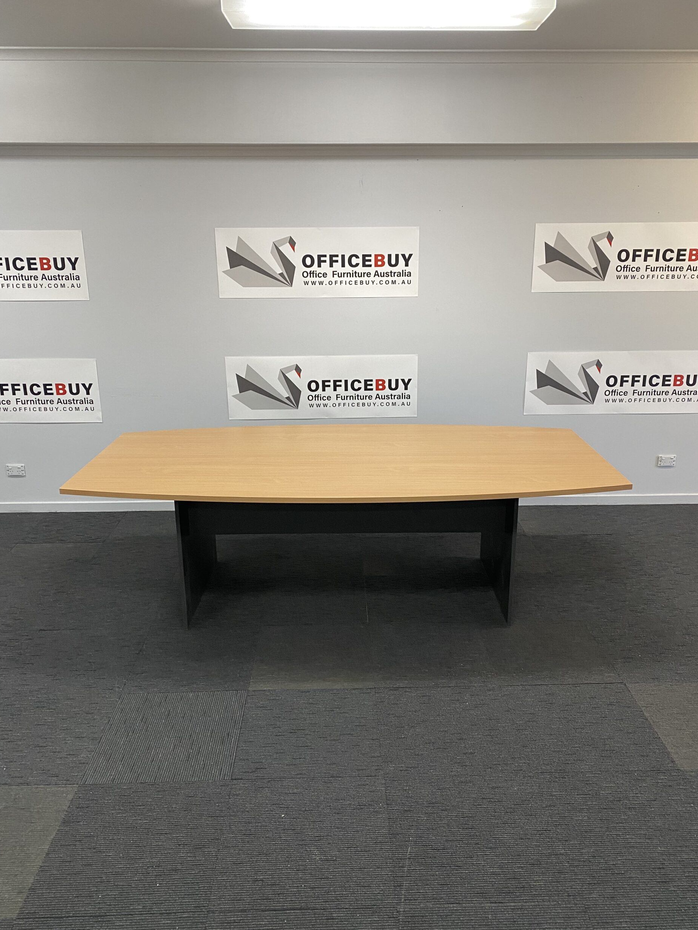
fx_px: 726
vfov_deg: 65.3
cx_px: 359
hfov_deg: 51.4
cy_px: 464
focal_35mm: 27
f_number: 1.8
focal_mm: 4.25
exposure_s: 1/50
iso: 125
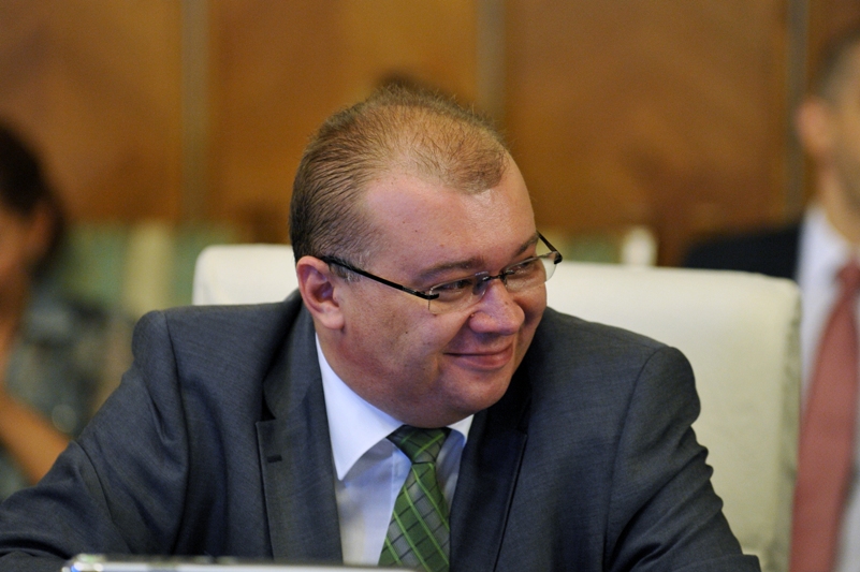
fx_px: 4536
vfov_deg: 7.2
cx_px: 430
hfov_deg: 10.8
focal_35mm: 190
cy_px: 286
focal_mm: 190
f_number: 2.8
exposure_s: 1/80
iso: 2500
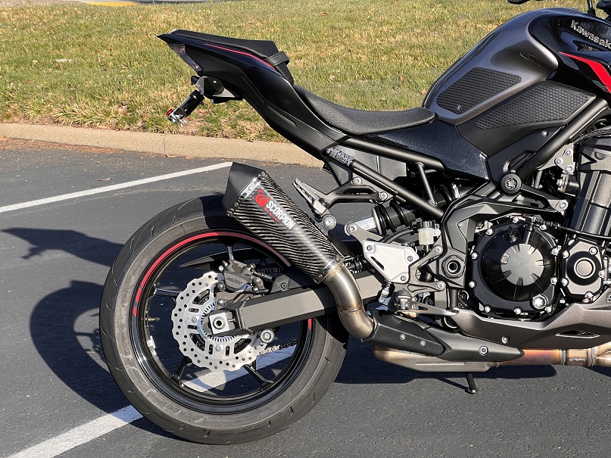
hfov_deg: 25.3
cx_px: 306
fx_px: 1359
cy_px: 229
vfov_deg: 19.1
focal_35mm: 77
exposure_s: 1/290
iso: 32
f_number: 2.8
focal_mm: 9
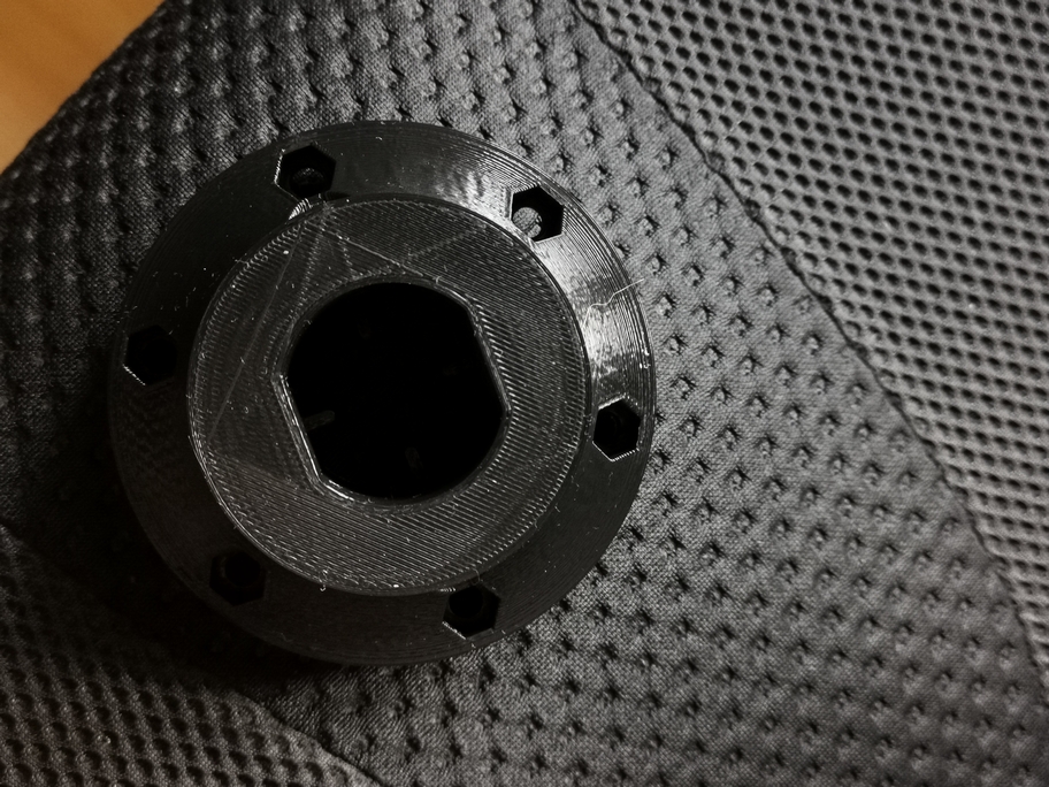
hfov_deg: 42.9
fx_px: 1333
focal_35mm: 44
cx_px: 524
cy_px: 394
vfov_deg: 32.9
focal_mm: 5.58
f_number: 1.8
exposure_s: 1/25
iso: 800
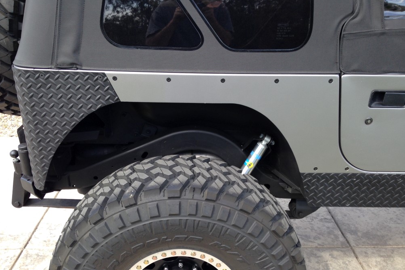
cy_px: 153
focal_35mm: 35
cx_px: 200
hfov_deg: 54.4
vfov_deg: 37.8
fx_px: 394
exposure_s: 1/194
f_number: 2.4
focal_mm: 4.12
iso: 50
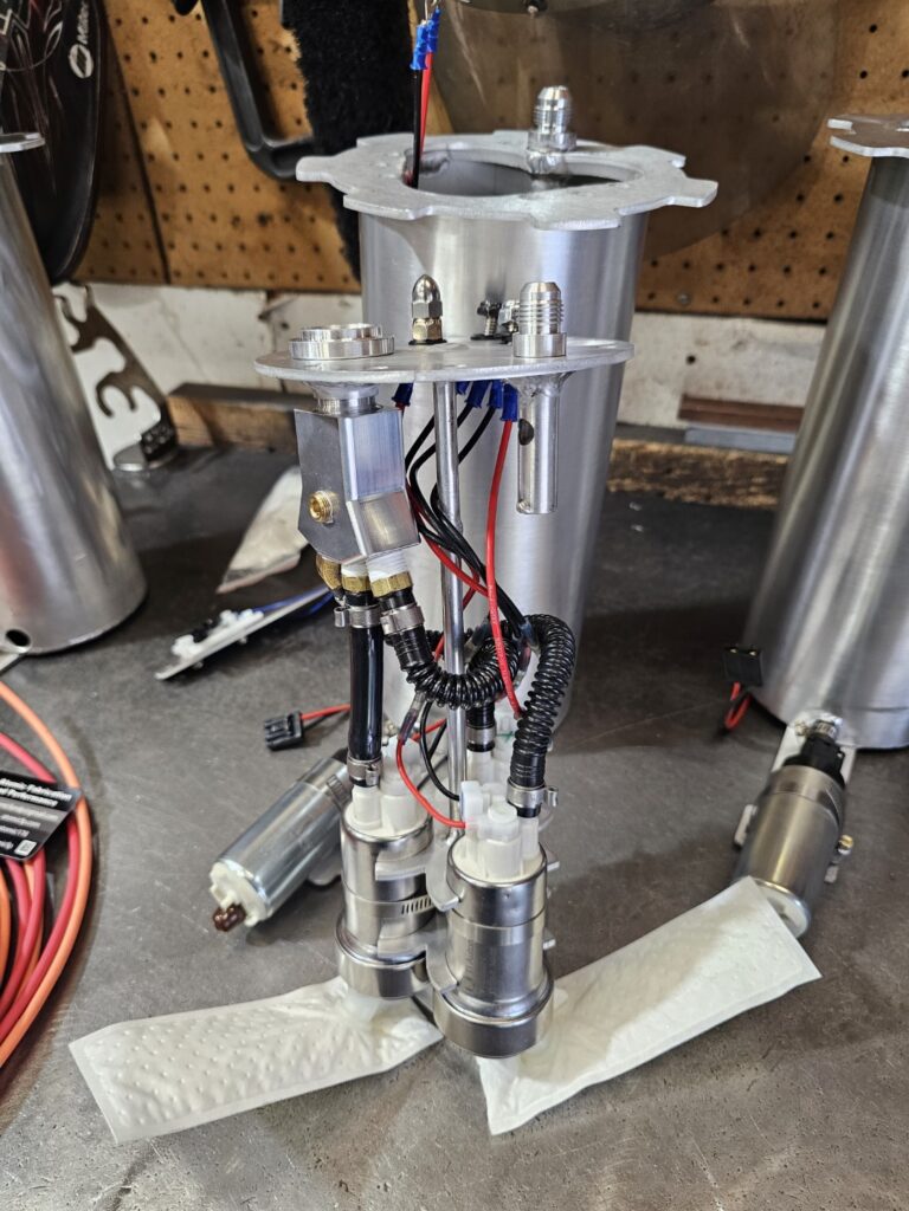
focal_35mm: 23
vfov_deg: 73.9
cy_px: 606
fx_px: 805
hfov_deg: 58.9
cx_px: 454
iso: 200
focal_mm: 6.3
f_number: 1.7
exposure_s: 1/120
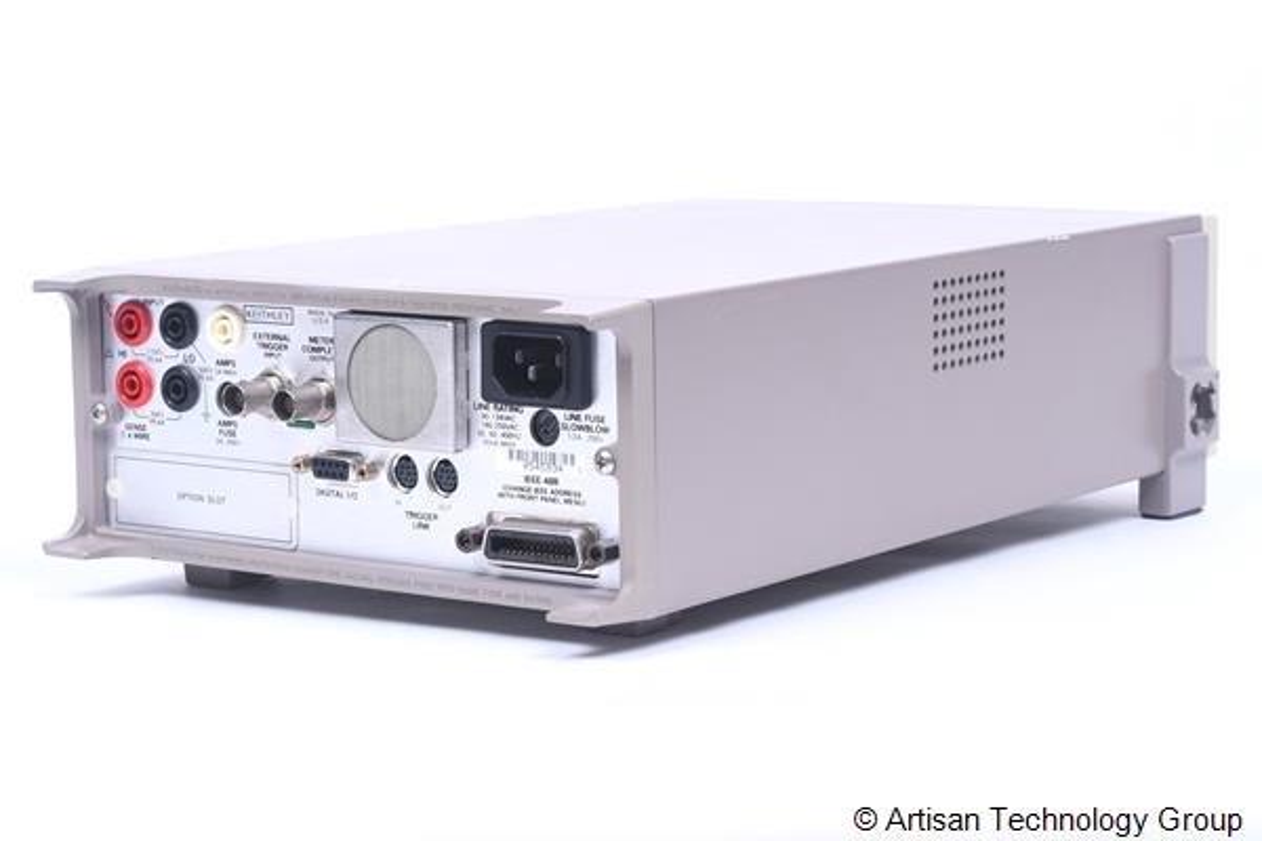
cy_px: 420
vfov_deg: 19.7
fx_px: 2419
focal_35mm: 69
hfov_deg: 29.2
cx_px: 631
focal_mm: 46
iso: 200
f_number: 14
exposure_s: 1/200
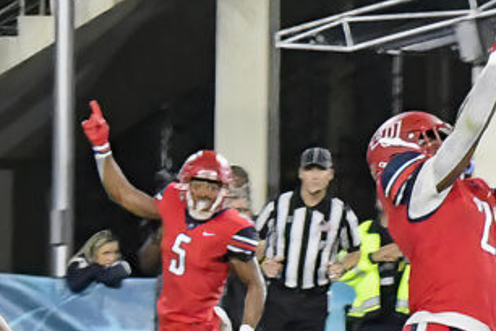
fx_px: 4836
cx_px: 501
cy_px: 247
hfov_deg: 5.9
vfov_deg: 3.9
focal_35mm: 351
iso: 6400
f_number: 5.6
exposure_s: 1/640
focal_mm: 70
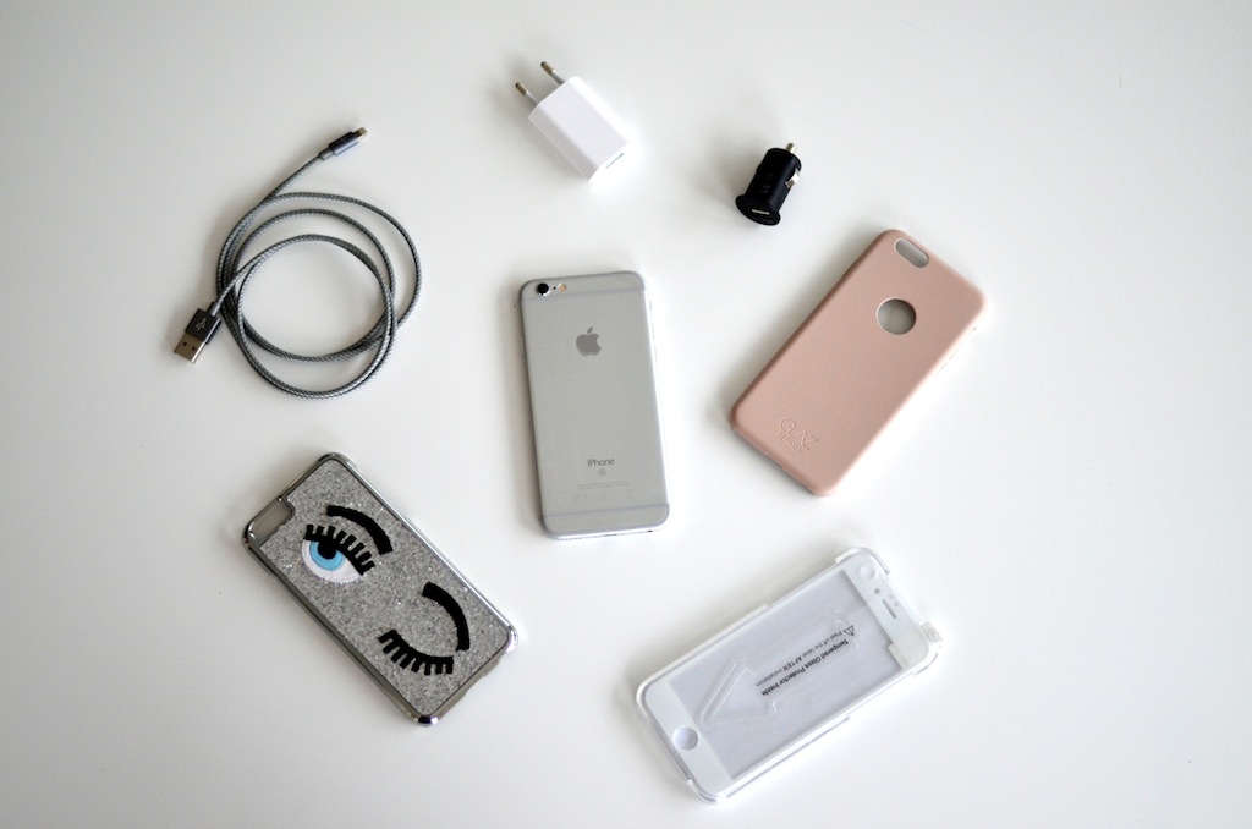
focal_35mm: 75
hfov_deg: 27.0
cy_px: 414
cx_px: 626
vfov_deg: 18.1
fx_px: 2603
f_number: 1.8
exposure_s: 1/400
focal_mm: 50
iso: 400
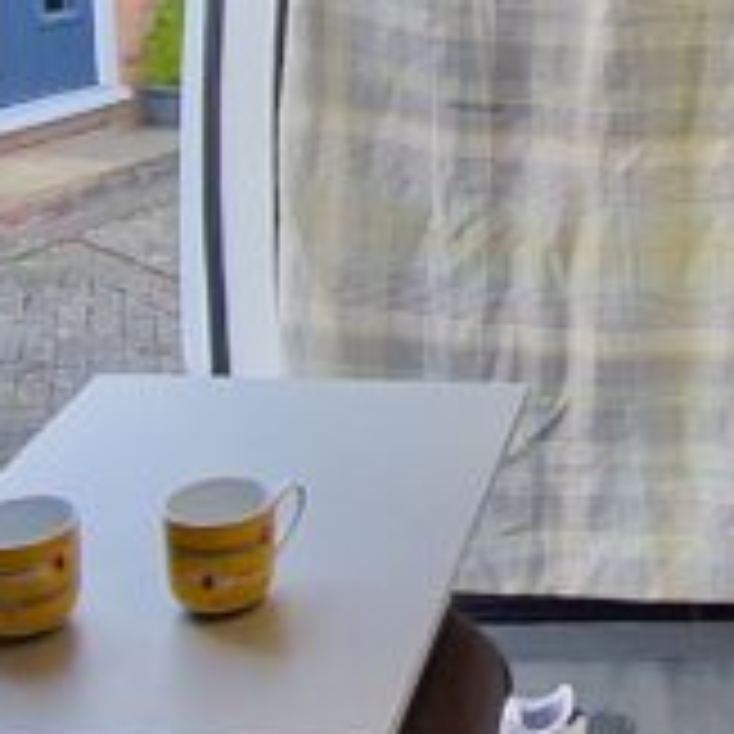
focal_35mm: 72
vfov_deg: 22.8
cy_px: -36
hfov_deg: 22.5
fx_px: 1727
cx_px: 820
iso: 125
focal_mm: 2.2
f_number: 2.2
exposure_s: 1/50
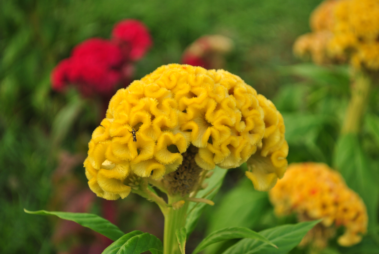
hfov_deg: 24.6
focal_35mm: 82
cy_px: 127
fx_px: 870
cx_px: 190
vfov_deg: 16.6
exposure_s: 1/100
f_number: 5.6
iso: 100
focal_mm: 55
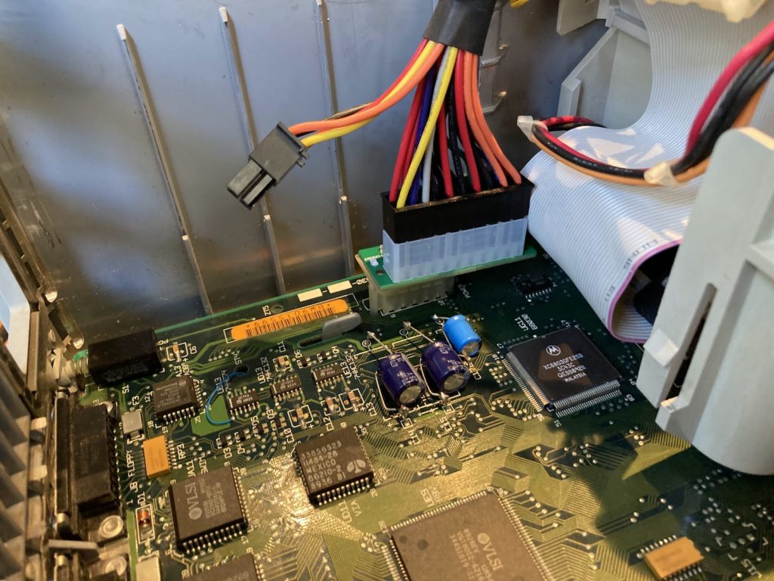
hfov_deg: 63.4
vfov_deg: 49.7
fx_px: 626
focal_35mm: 28
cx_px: 387
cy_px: 290
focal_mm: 3.99
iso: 250
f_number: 1.8
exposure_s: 1/40
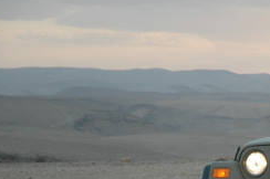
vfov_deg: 5.3
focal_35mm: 259
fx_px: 1940
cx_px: 327
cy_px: 171
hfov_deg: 7.9
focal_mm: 70
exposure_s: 1/200
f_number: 4.5
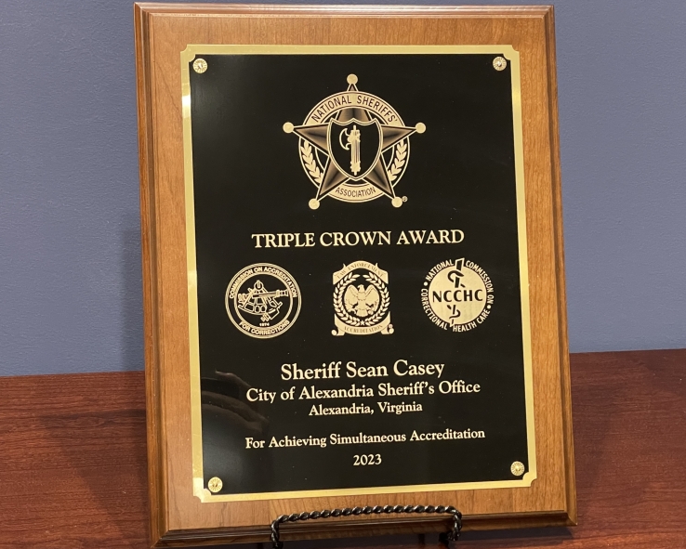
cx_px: 340
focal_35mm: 55
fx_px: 1117
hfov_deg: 34.1
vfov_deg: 27.6
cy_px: 278
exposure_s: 1/60
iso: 400
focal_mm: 6
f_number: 2
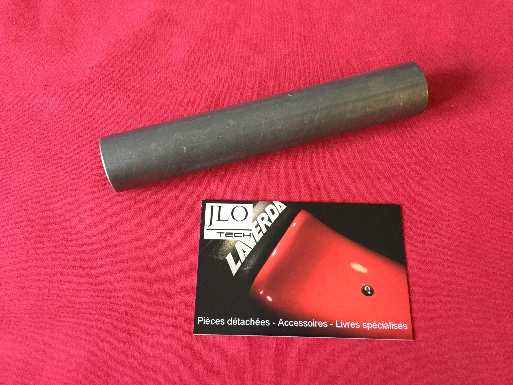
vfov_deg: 48.2
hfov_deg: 61.7
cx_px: 256
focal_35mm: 29
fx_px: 430
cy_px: 192
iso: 400
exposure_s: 1/17
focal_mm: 4.15
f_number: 2.2
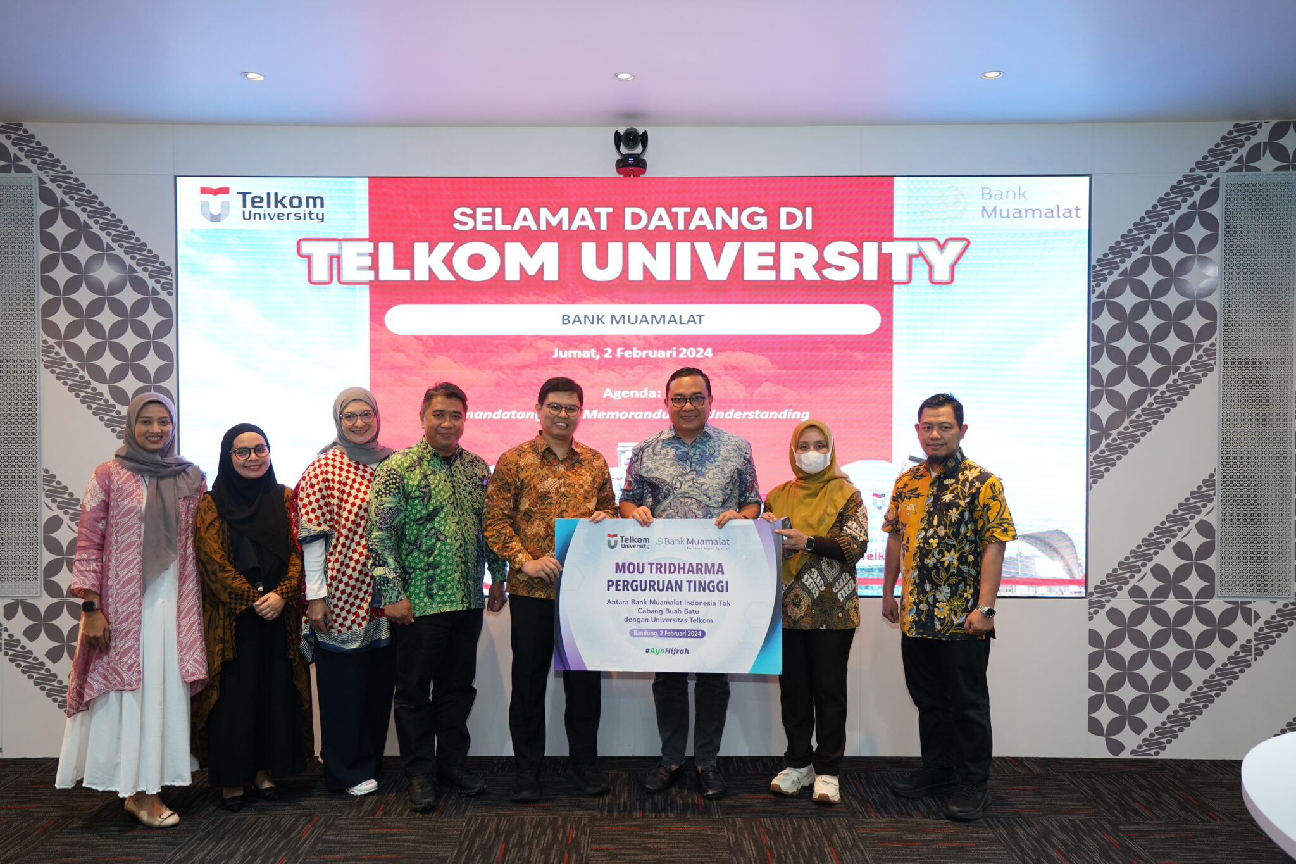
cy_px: 432
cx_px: 648
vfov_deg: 46.4
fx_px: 1008
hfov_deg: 65.5
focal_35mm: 28
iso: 1600
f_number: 2.8
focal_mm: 28
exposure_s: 1/200
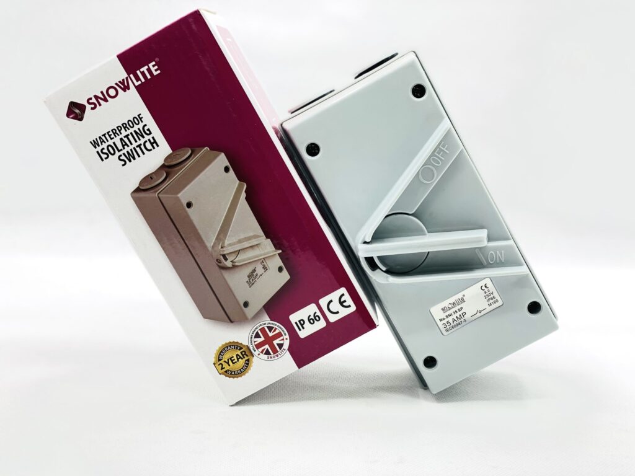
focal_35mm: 52
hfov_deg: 36.8
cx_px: 318
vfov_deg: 28.0
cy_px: 238
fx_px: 954
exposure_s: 1/100
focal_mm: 6
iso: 20
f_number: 2
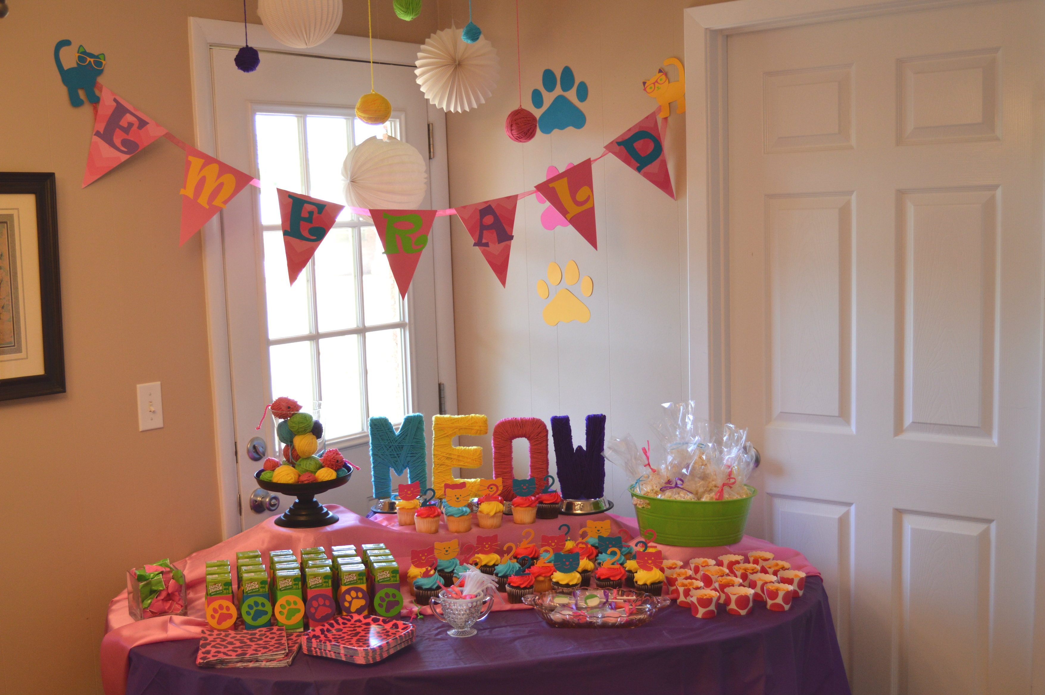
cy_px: 348
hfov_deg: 53.2
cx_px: 522
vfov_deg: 36.8
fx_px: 1044
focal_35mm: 36
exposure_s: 1/100
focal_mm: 24
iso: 400
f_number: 3.8
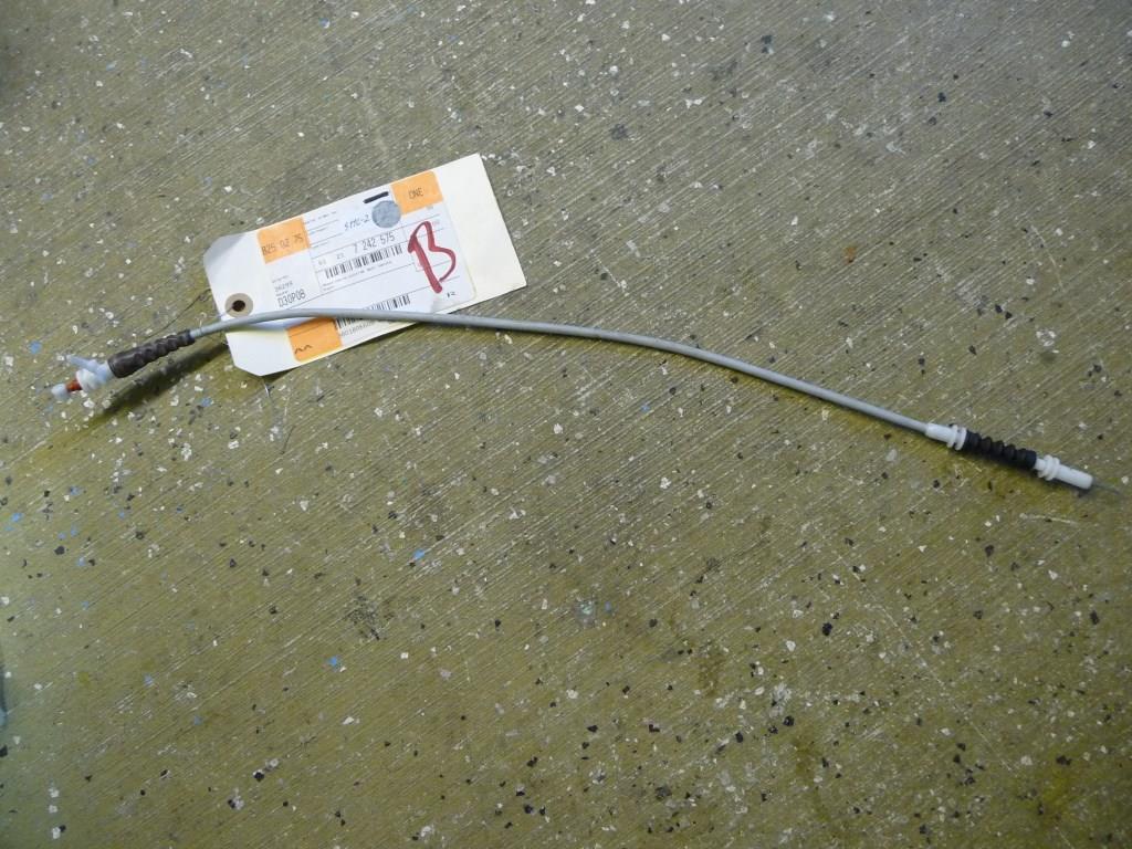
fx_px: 948
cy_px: 424
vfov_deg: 48.2
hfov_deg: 61.7
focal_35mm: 29
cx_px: 566
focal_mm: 4.7
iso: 400
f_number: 3.3
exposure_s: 1/13
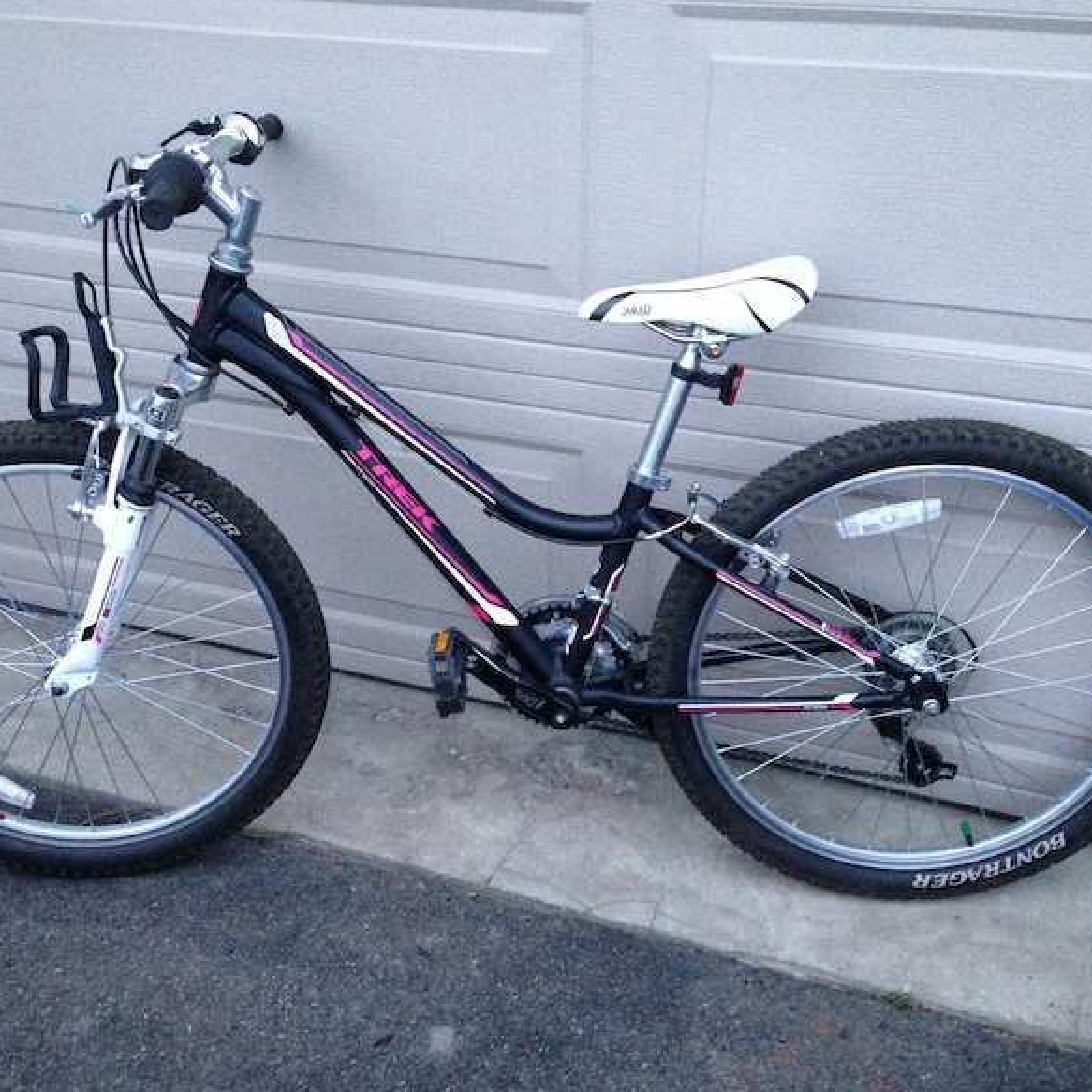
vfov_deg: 41.9
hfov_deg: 41.8
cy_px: 549
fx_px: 1428
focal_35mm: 40
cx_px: 491
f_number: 2.4
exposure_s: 1/20
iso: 400
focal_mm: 4.12
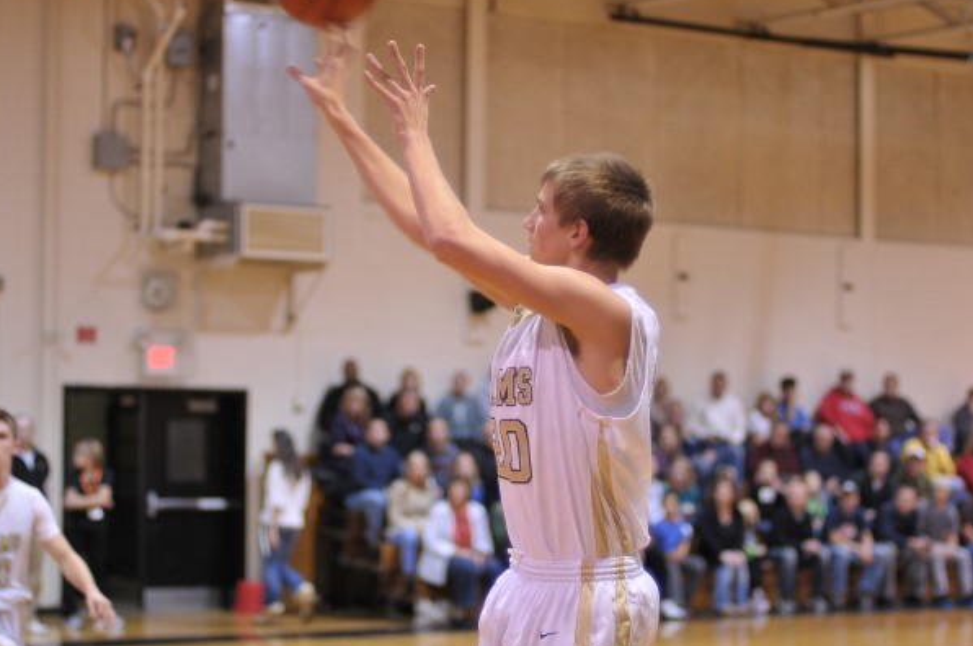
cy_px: 343
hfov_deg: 22.4
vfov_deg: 15.0
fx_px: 2457
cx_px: 471
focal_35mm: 91
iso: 640
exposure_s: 1/250
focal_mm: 50
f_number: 1.4
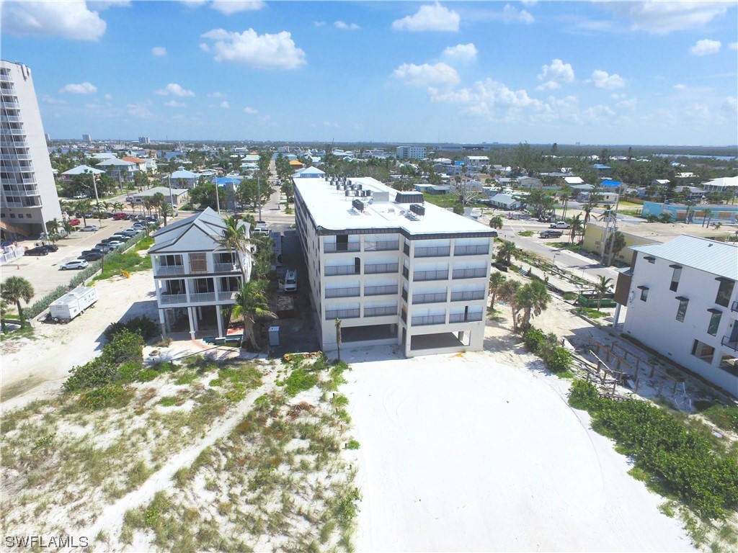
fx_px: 426
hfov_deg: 81.7
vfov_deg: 66.0
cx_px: 369
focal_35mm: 20
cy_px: 276
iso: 100
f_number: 2.8
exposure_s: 1/3448
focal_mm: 3.61
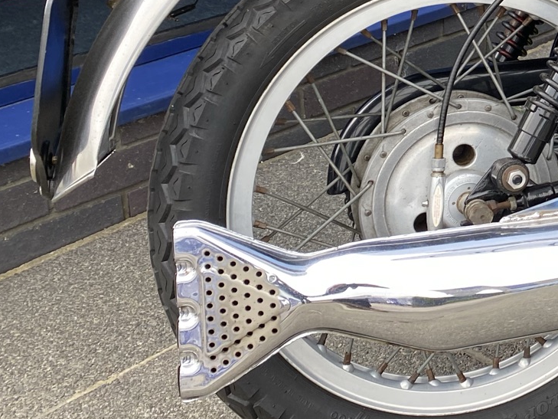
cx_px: 713
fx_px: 1177
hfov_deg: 23.7
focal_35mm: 73
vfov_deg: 19.5
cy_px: -16
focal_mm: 4.25
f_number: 1.8
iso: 64
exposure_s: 1/121
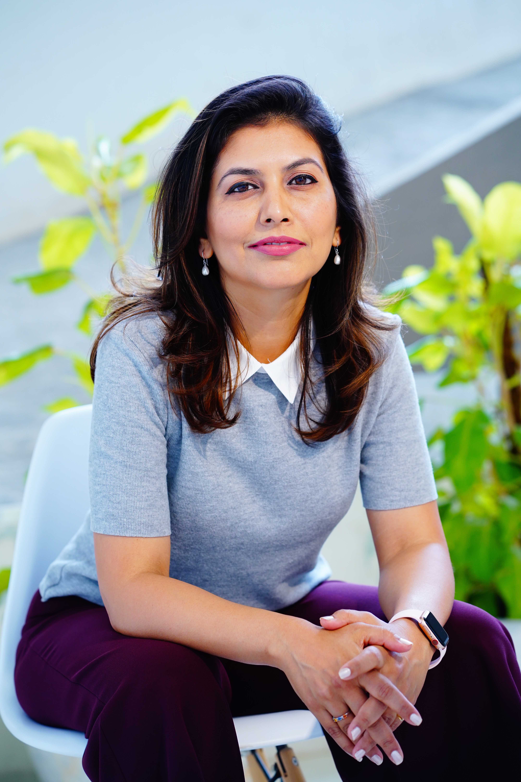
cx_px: 260
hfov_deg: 16.1
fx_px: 1845
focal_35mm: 85
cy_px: 391
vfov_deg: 23.9
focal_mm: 85
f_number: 4
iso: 1000
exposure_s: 1/250
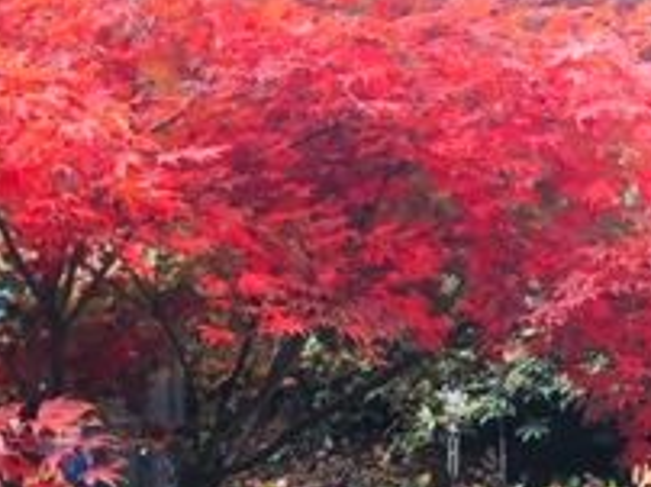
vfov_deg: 16.0
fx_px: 1728
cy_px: 326
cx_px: -26
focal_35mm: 92
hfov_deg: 20.5
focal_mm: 4.15
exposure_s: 1/30
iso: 50
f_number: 2.2
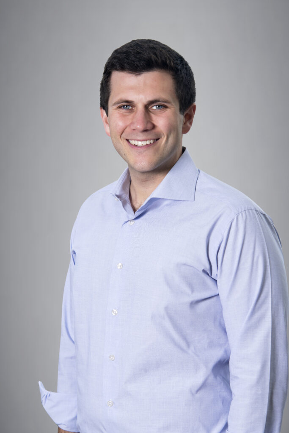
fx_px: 1625
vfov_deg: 15.2
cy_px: 216
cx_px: 144
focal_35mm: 135
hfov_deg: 10.2
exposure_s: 1/250
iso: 160
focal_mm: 135
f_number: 8
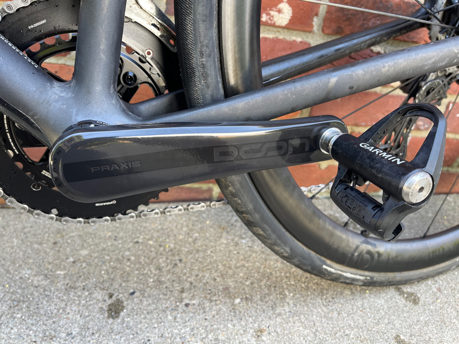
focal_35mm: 25
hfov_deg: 69.4
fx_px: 331
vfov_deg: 54.9
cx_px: 230
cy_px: 172
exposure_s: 1/121
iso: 80
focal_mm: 5.1
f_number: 1.6
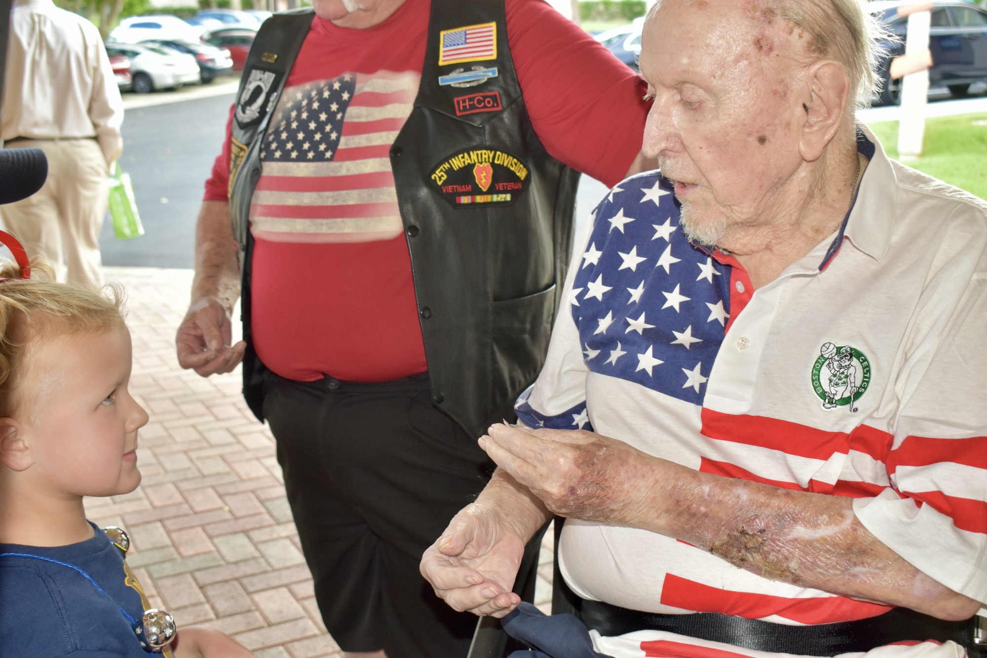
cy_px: 329
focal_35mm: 44
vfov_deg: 30.8
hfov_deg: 45.0
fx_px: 1192
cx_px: 494
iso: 800
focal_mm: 29
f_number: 5.6
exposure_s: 1/125
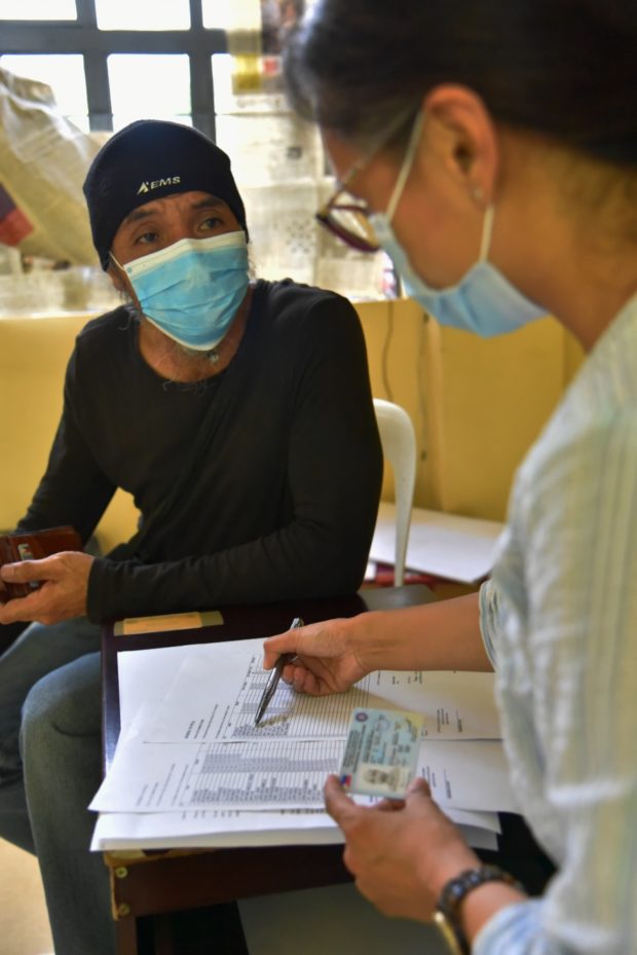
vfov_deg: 44.5
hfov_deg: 30.5
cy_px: 478
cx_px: 318
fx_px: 1167
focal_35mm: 44
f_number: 4
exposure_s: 1/100
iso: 10000
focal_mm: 44
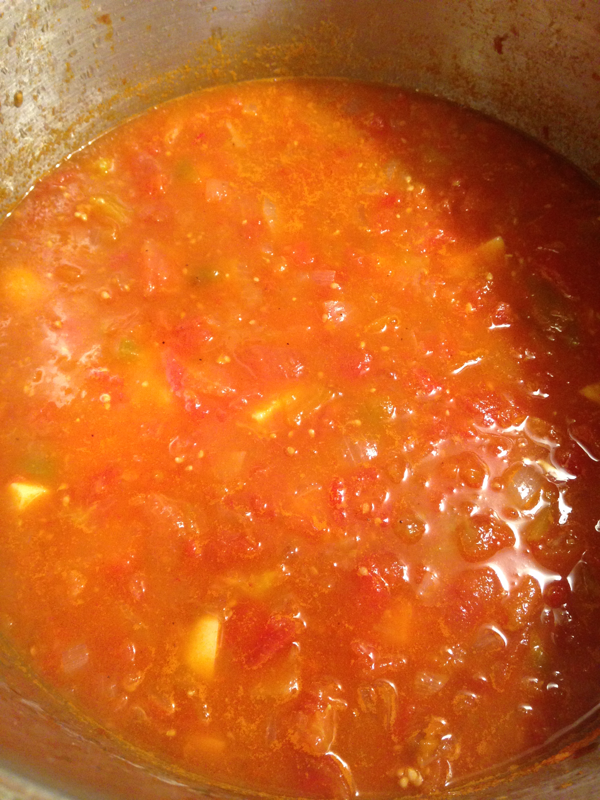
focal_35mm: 33
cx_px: 300
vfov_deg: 55.4
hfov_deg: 42.9
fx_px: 763
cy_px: 400
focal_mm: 4.12
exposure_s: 1/20
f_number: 2.4
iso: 250
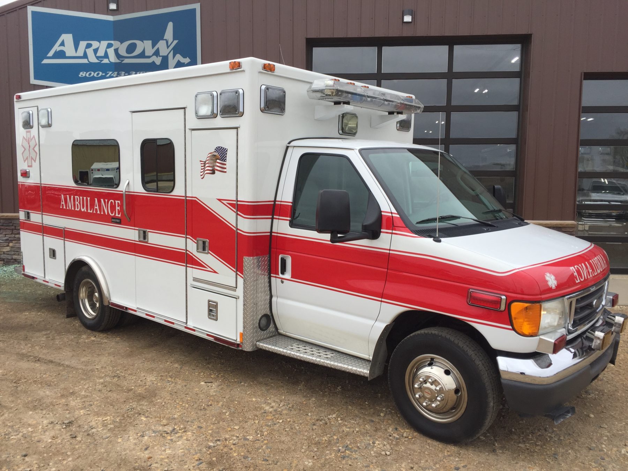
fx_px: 526
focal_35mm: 29
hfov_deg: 61.7
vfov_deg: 48.2
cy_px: 236
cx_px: 314
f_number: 2.2
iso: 32
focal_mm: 4.15
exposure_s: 1/1522
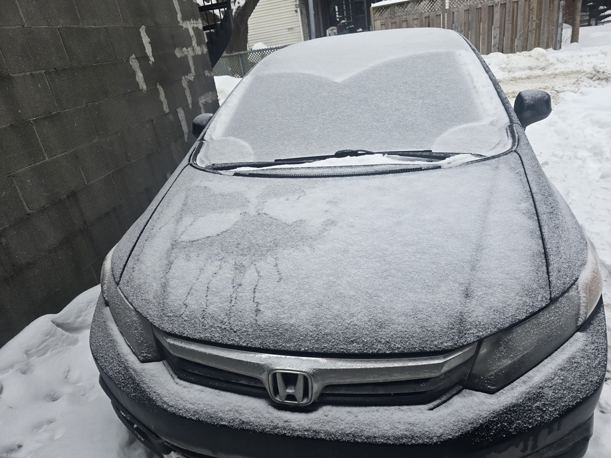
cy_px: 229
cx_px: 306
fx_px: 406
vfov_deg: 58.9
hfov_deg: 73.9
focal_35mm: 23
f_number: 1.7
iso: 12
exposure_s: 1/186
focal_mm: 6.3
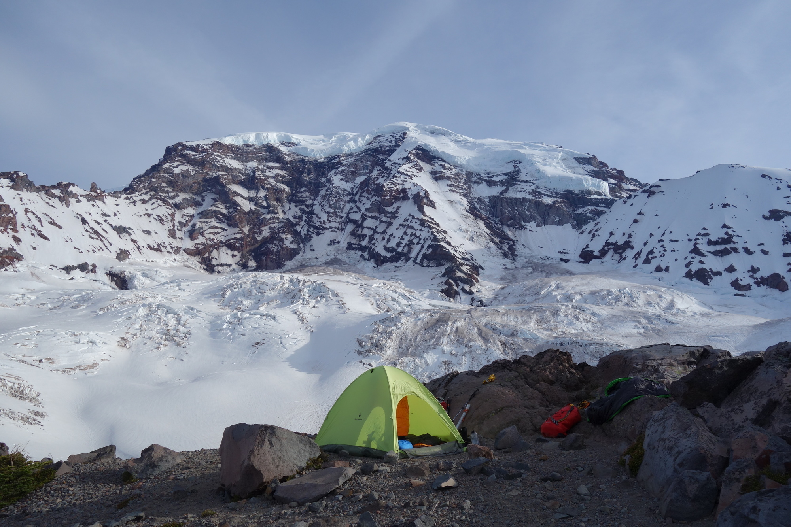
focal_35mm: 28
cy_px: 264
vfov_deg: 46.4
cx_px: 396
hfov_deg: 65.5
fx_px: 615
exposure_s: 1/800
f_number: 5.6
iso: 125
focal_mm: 10.4
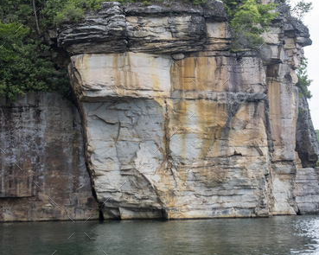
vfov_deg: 21.2
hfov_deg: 26.0
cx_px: 75
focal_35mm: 72
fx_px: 680
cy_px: 138
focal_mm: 32
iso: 720
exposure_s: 1/1000
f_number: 4
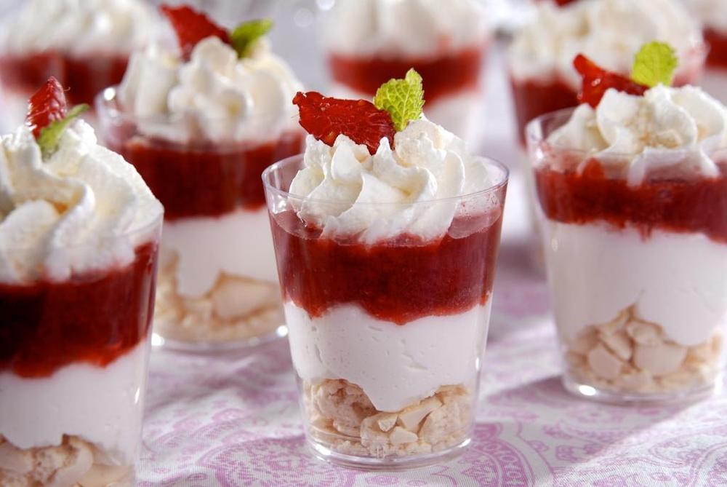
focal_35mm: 138
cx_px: 364
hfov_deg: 14.8
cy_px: 244
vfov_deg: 10.0
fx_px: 2790
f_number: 8
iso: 100
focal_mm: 92
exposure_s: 1/80
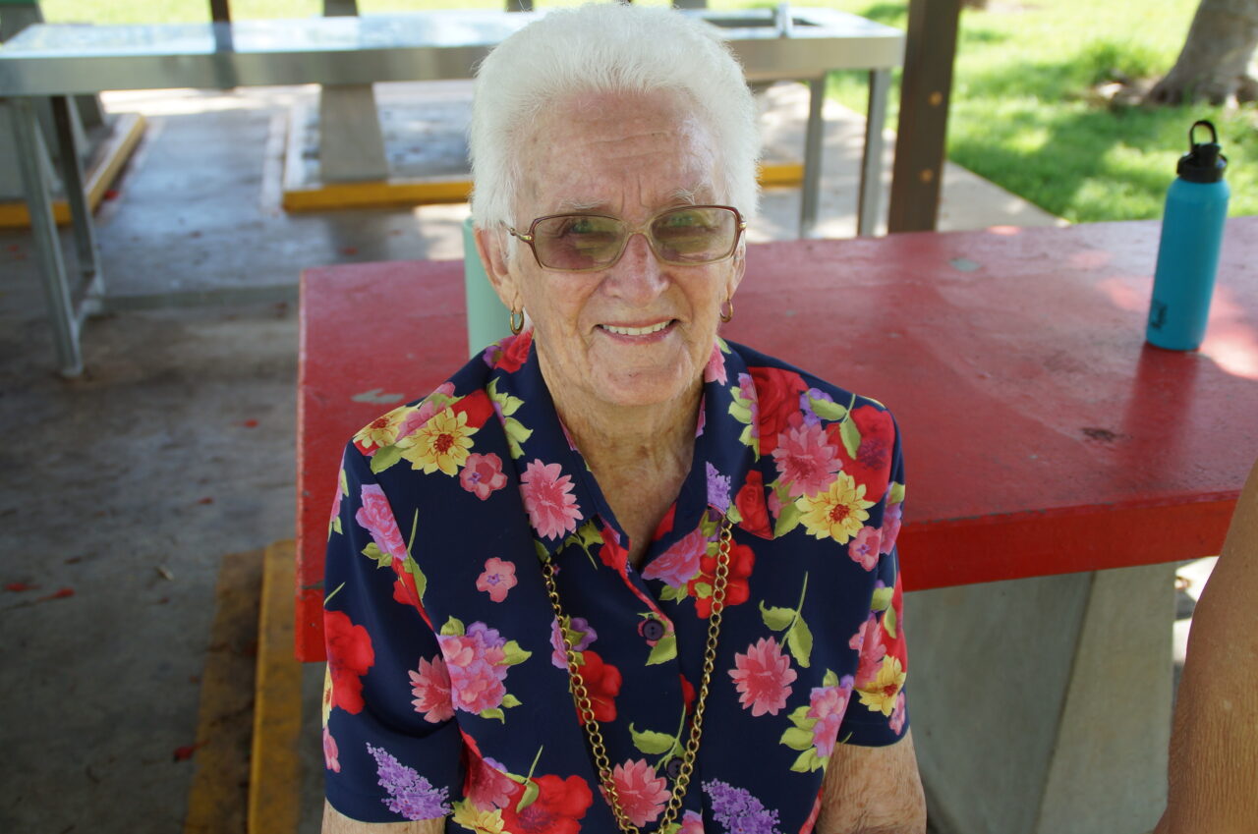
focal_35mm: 36
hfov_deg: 53.2
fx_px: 1256
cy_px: 417
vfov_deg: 36.8
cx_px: 629
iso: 100
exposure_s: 1/160
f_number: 4
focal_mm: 24
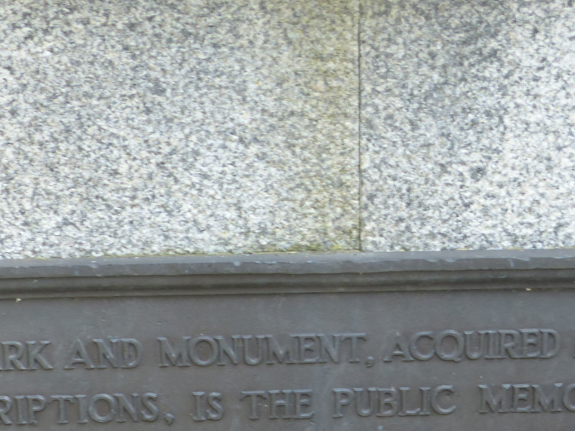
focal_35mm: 90
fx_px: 1495
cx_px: 341
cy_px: 458
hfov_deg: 21.7
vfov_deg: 16.0
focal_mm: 7.1
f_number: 3.5
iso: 100
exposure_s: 1/80
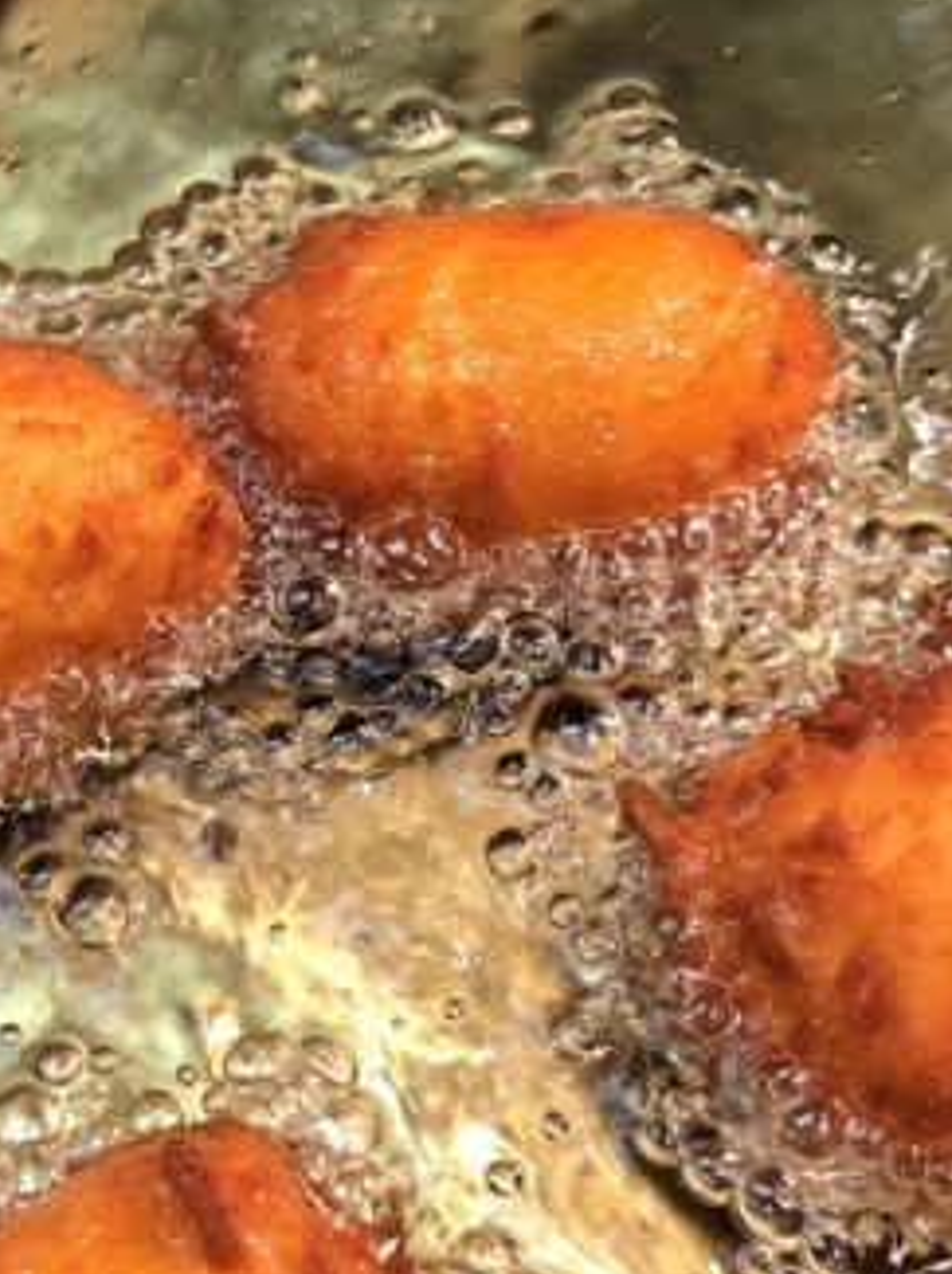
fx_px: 2535
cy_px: 674
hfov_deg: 21.2
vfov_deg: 28.2
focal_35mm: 69
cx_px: 317
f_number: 1.8
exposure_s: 1/20
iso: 40
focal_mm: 3.99
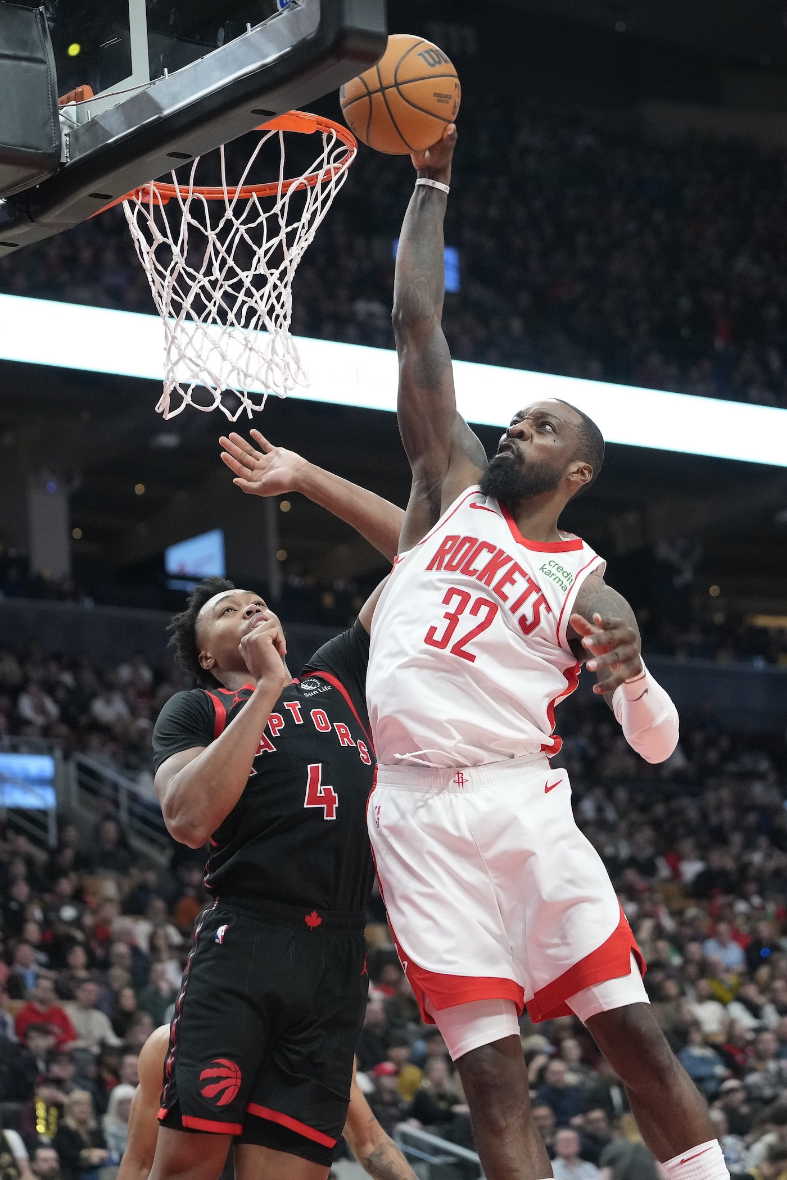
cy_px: 590
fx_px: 2295
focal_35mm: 70
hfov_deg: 19.5
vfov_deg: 28.8
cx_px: 394
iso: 4000
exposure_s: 1/1500
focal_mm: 70
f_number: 2.8
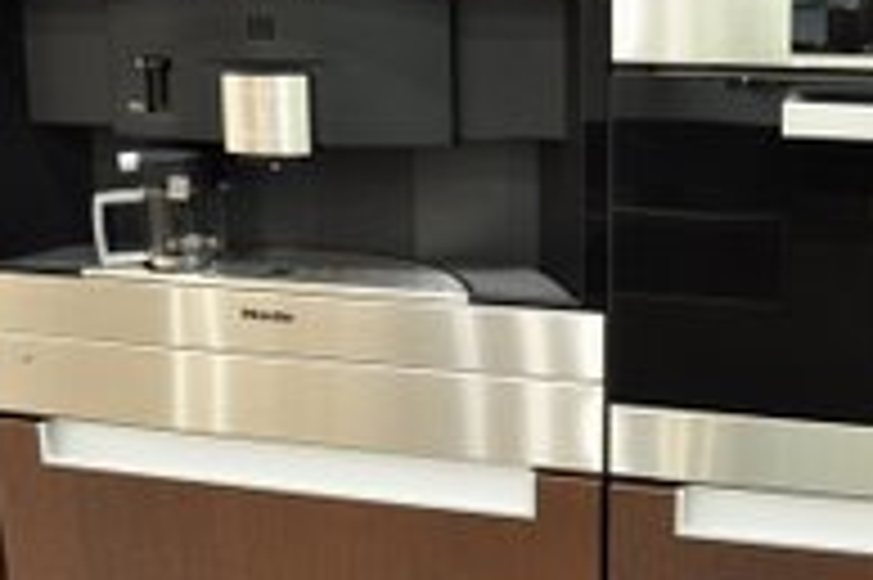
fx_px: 1551
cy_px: 261
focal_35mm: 64
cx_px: 423
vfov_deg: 21.2
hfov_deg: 31.4
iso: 500
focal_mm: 18
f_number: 6.3
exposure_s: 1/15
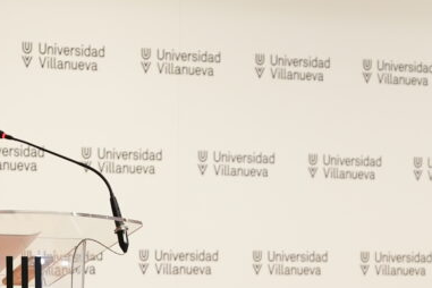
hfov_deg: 8.3
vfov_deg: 5.6
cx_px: 25
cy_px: 303
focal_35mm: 247
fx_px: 2961
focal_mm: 61.2
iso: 1600
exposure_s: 1/160
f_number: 2.8
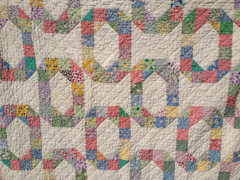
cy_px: 90
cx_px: 120
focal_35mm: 35
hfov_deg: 52.6
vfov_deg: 40.7
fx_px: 243
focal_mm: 4.28
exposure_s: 1/9259
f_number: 2.4
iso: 50
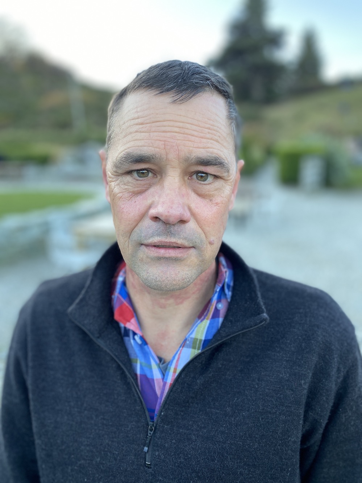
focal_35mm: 26
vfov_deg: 67.3
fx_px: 363
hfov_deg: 53.1
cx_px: 181
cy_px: 242
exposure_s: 1/121
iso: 40
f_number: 1.8
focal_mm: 4.25
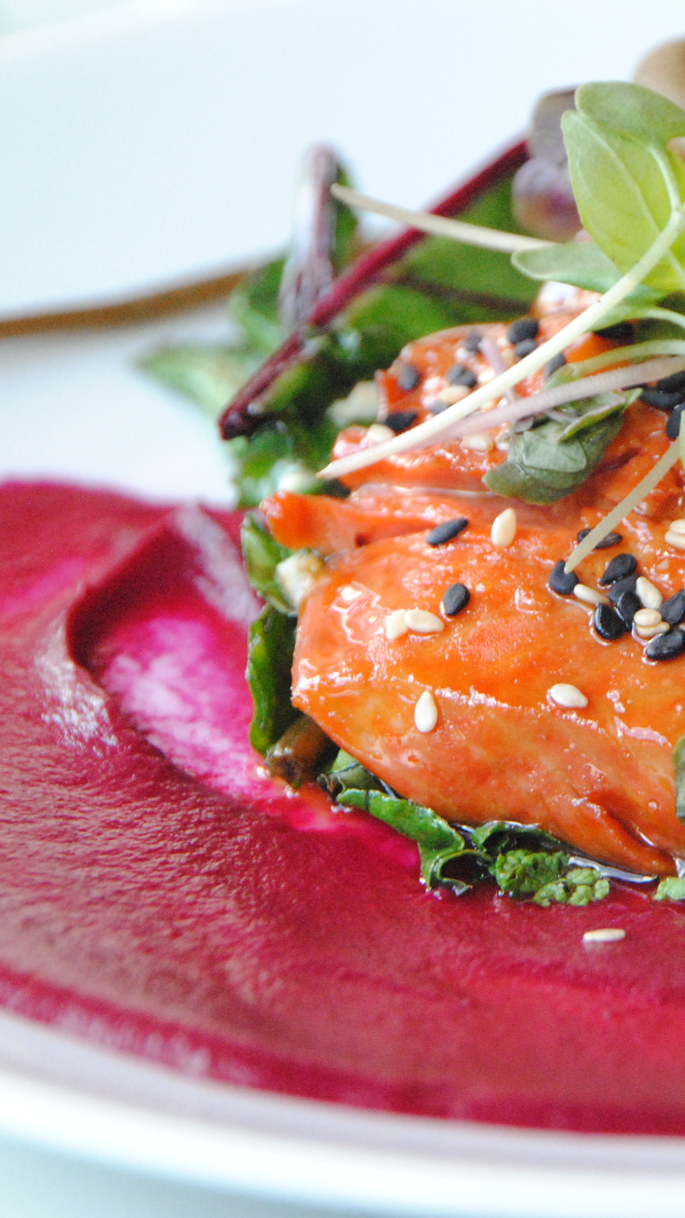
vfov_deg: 5.4
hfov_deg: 3.0
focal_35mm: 400
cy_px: 609
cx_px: 635
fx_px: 12918
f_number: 6
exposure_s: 1/20
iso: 1600
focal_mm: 170
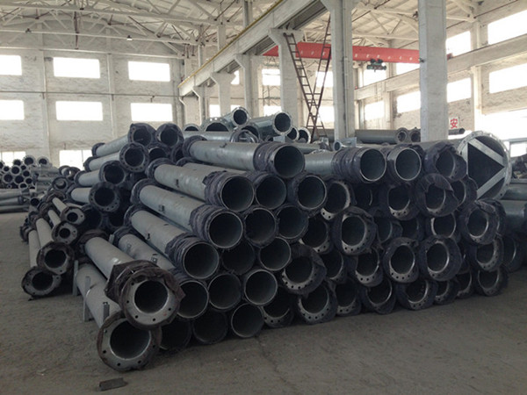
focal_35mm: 33
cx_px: 264
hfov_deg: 55.4
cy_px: 198
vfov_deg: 42.9
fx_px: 502
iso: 80
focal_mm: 4.12
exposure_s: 1/120
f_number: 2.4
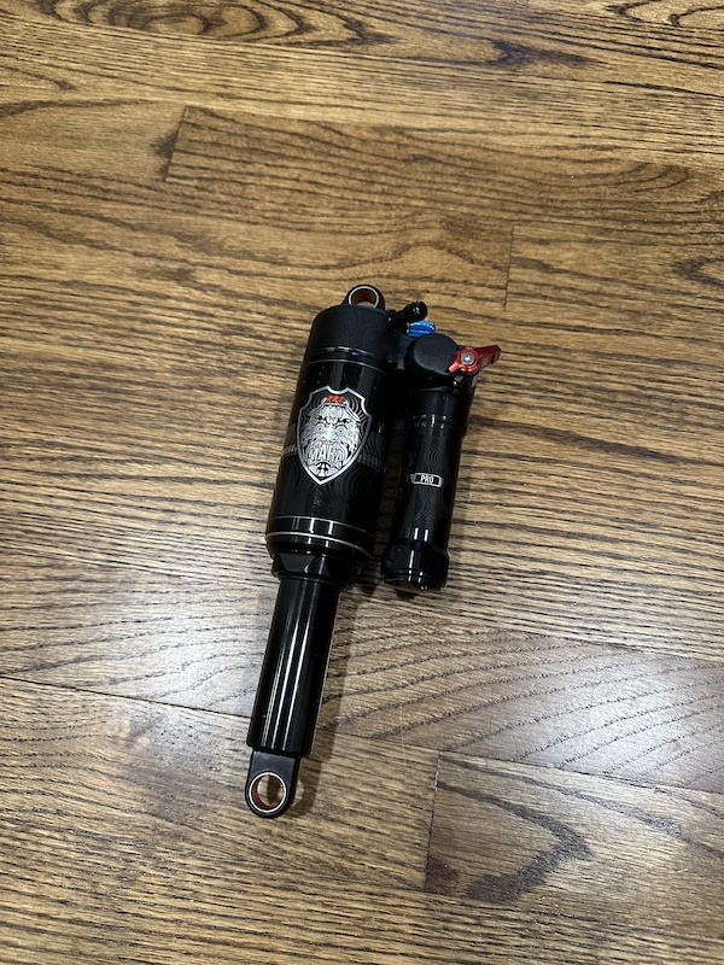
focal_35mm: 24
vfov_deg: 71.6
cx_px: 362
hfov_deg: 56.8
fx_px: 669
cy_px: 482
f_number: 1.78
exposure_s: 1/60
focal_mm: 6.86
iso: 400
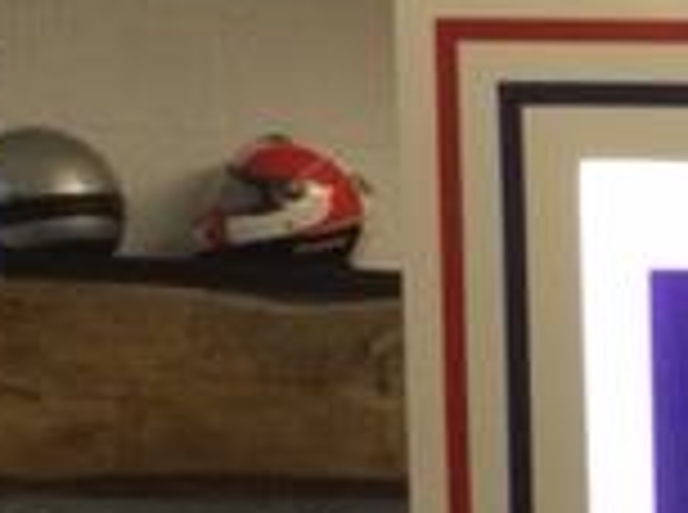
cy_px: 900
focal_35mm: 130
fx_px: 2578
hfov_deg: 13.4
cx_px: 1300
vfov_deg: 10.7
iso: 80
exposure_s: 1/33
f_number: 2.4
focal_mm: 3.3
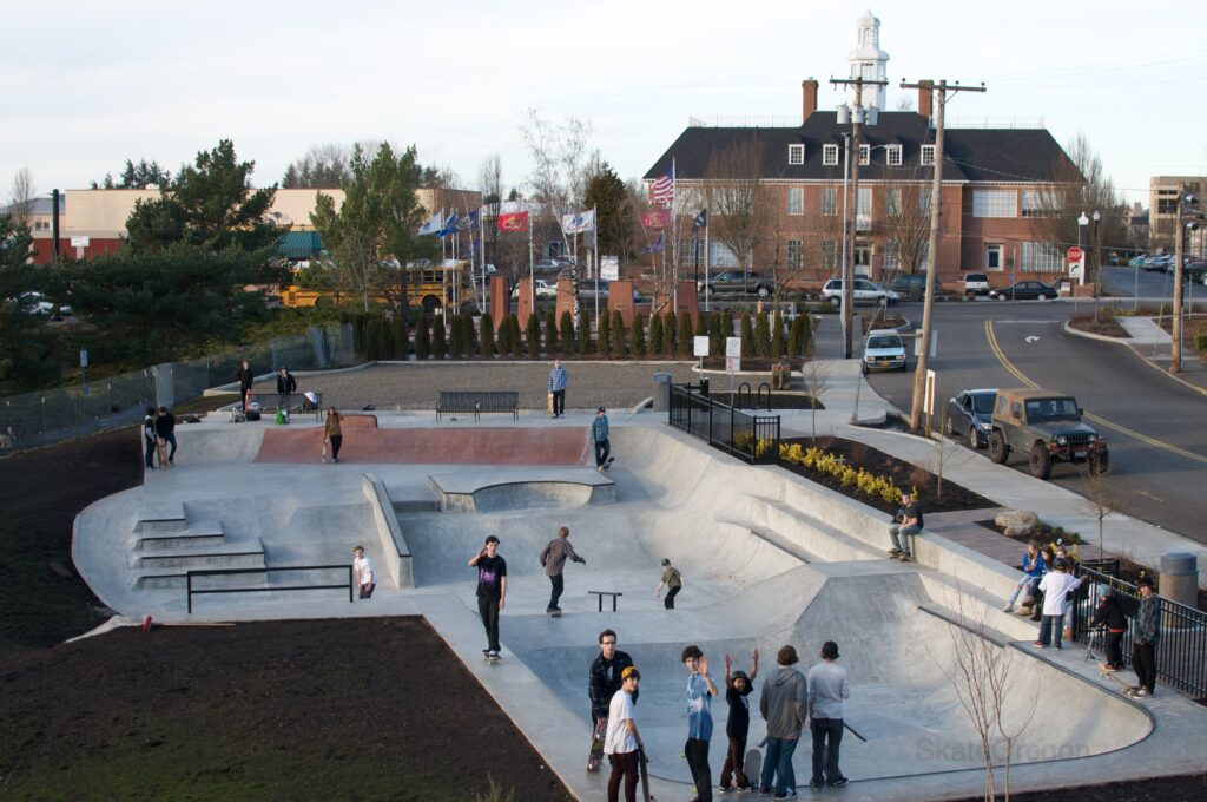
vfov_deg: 25.7
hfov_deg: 37.9
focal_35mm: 52
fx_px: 1758
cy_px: 401
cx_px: 604
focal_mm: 35
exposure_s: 1/160
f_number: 6.3
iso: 200
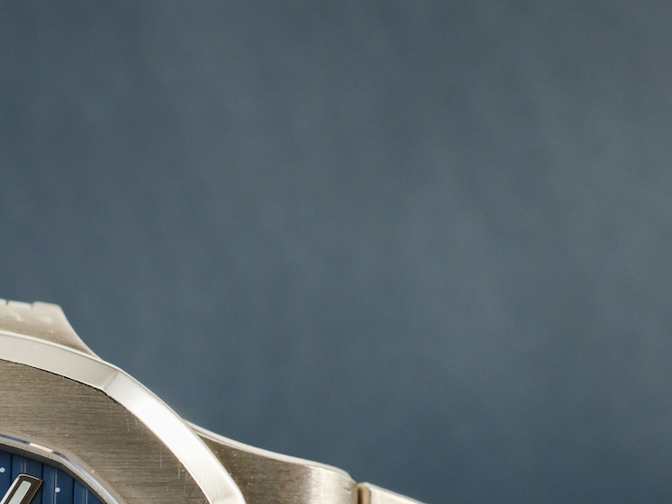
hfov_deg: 5.2
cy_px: 753
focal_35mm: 382
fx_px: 7418
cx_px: -108
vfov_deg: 3.9
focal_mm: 120
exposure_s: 1/125
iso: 800
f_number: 8
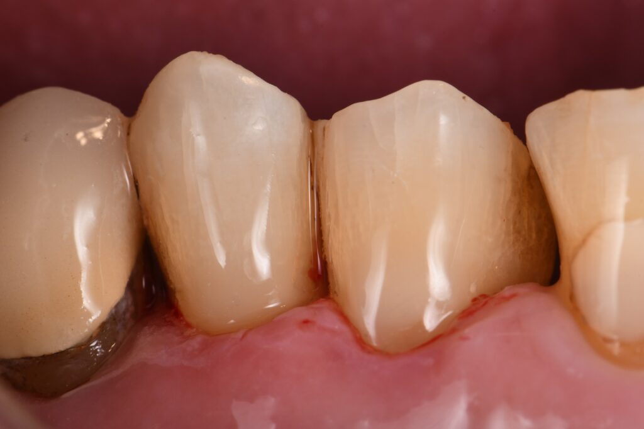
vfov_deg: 8.7
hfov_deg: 13.1
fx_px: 2807
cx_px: 322
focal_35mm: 157
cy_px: 214
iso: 200
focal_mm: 105
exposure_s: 1/200
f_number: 32
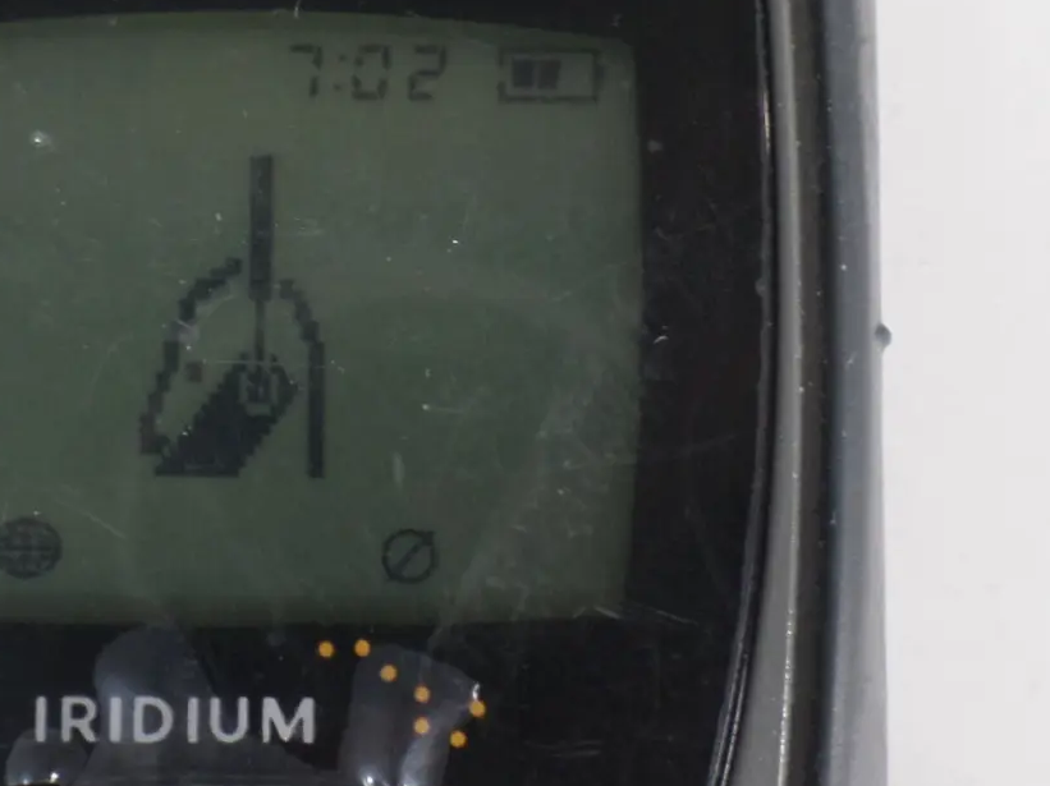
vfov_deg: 18.8
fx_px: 2365
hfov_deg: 24.8
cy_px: 231
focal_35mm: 78
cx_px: 289
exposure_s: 1/45
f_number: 2.5
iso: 80
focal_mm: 4.5
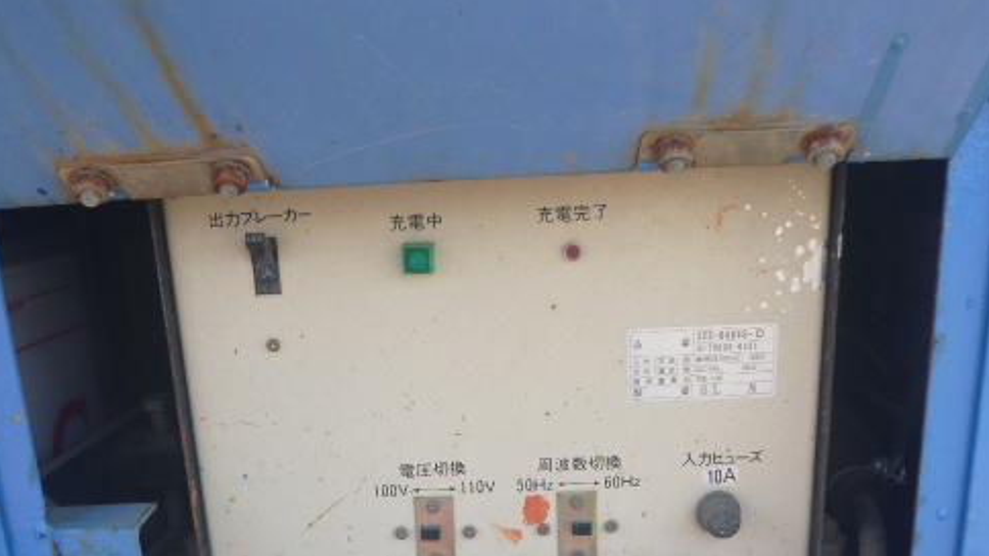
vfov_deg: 31.6
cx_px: 478
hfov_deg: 55.3
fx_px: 944
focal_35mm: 36
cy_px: 474
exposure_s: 1/80
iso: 100
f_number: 3.9
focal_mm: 4.5
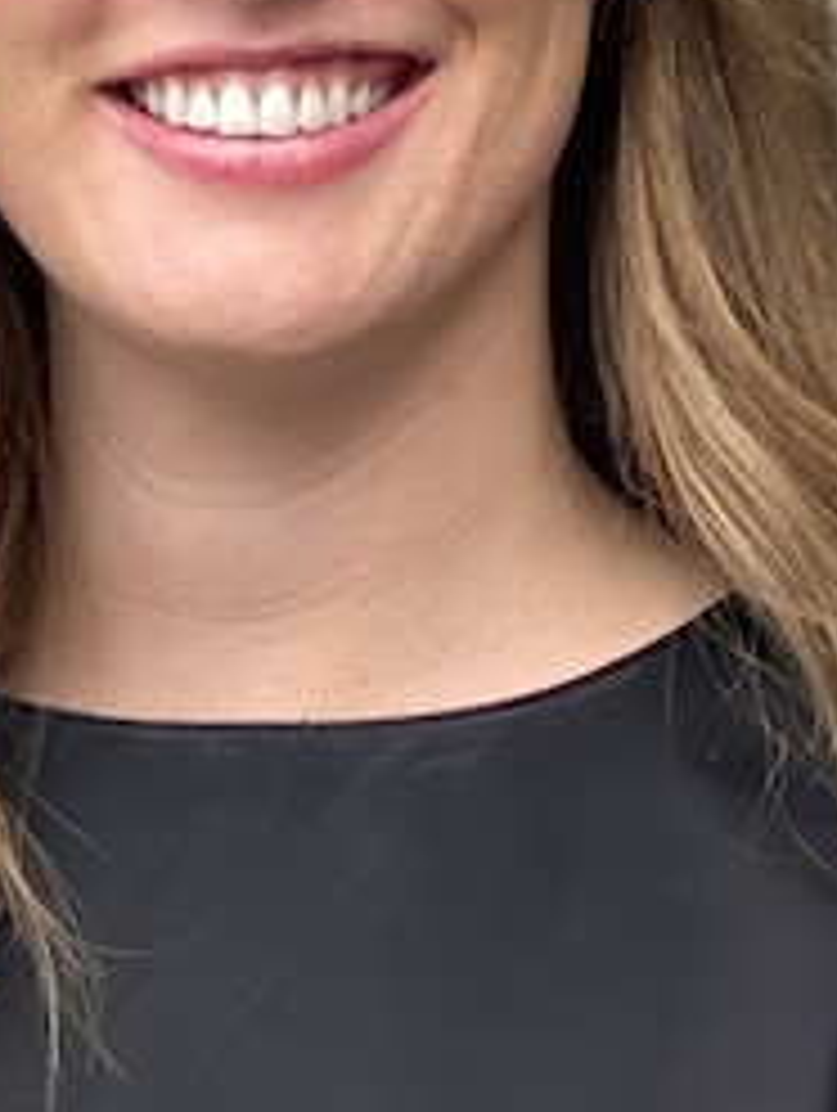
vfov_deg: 6.9
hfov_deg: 5.3
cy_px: 1742
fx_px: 9004
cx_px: 169
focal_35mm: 280
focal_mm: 6
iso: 32
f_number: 2
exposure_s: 1/122
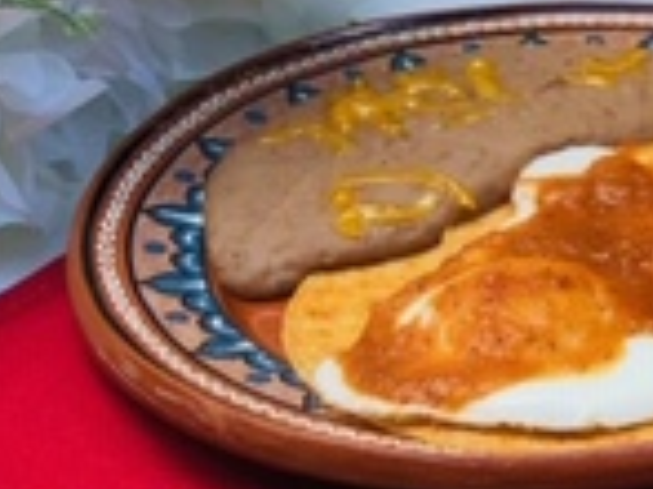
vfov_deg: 12.0
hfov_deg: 15.2
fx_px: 2300
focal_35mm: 122
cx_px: 902
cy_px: 485
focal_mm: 4
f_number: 1.8
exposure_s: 1/398
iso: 20
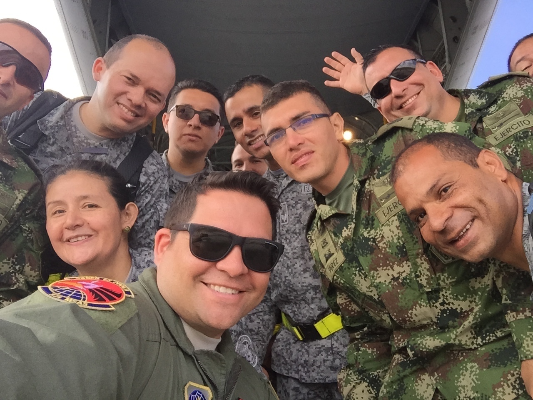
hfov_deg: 58.4
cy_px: 200
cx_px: 266
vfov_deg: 45.4
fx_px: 477
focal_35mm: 31
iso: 32
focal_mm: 2.65
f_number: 2.2
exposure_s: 1/362
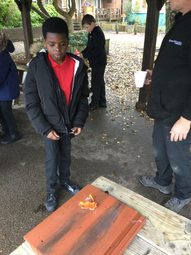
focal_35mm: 31
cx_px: 96
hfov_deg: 45.4
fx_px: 228
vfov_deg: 58.4
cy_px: 128
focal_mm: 3.3
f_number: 2.4
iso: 200
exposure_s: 1/25
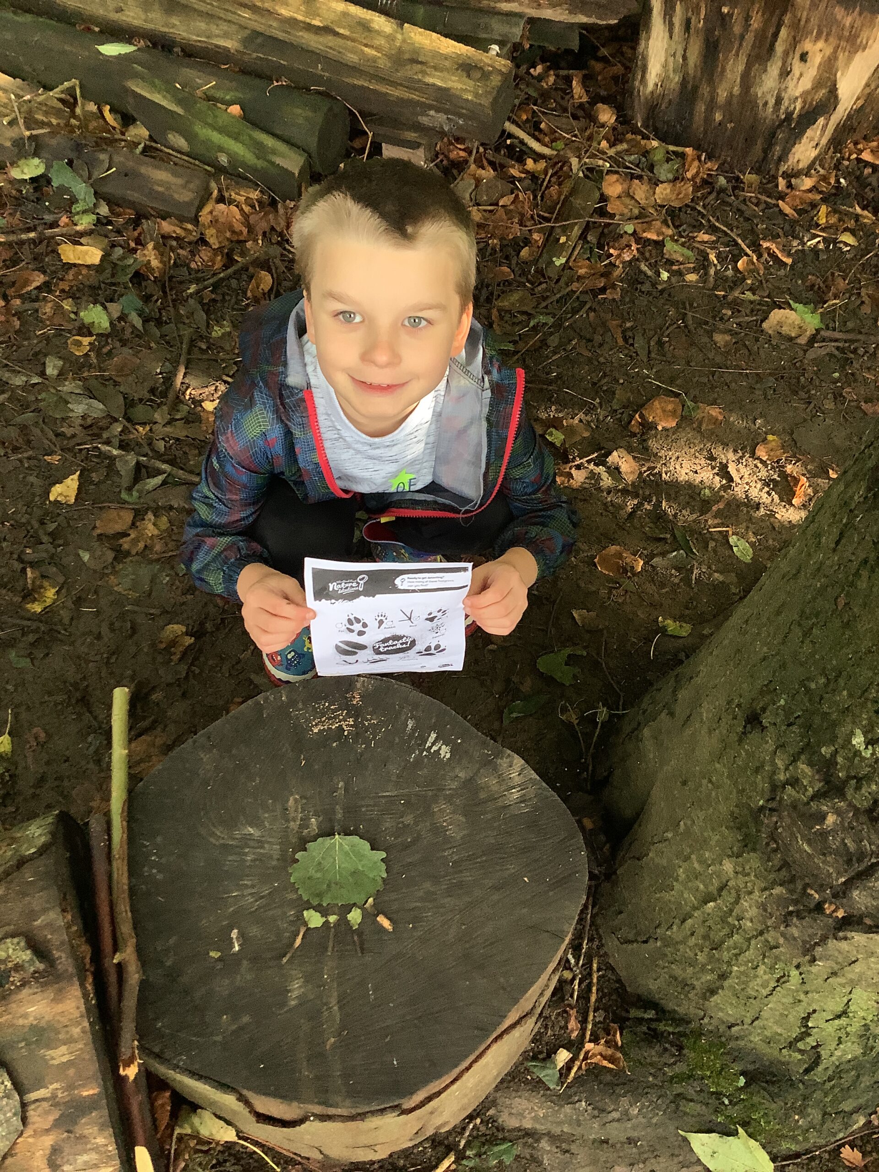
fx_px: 1050
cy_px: 586
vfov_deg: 58.4
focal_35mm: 31
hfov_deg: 45.4
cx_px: 440
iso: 100
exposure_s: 1/50
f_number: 2.4
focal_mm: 3.3
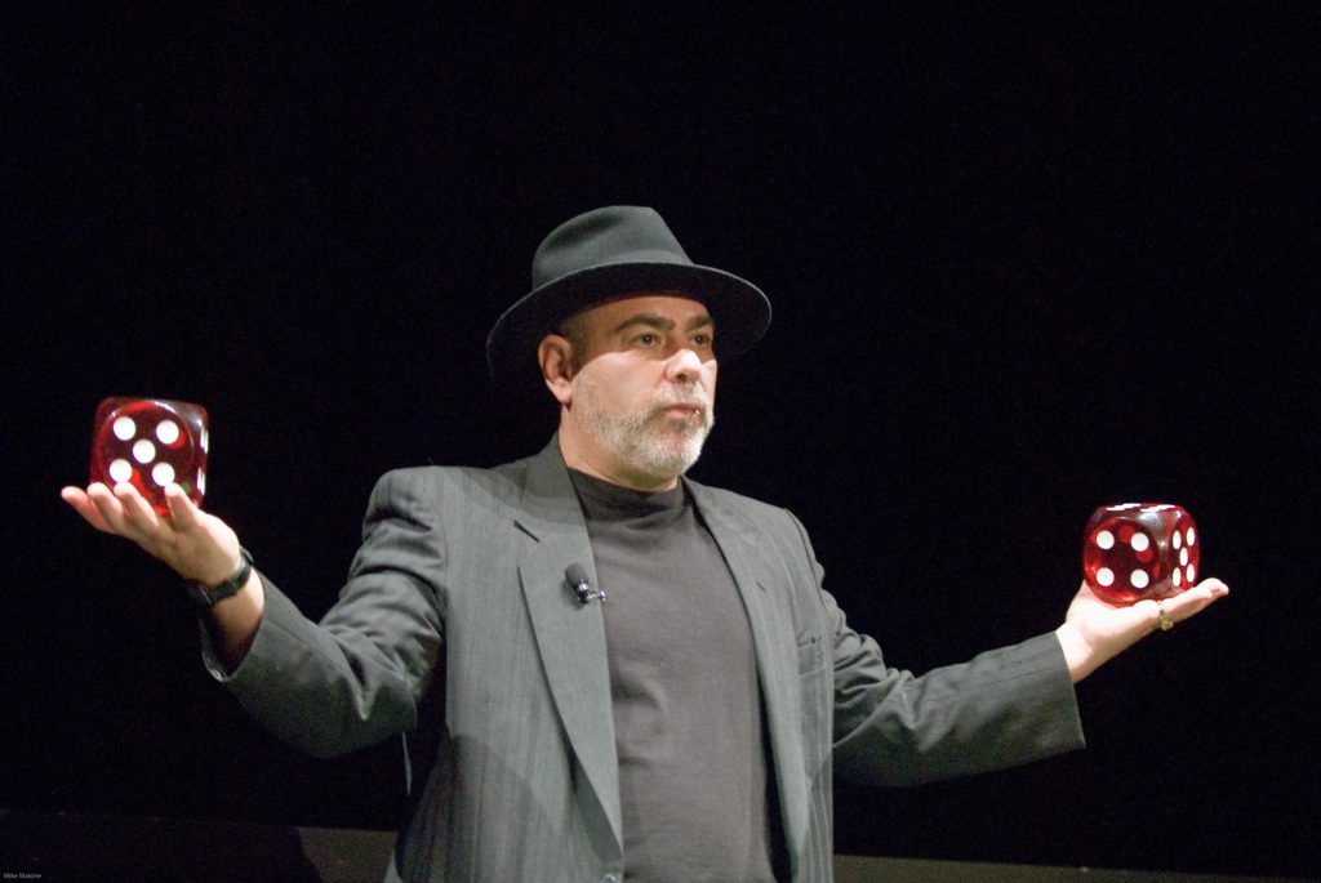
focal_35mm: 112
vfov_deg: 12.2
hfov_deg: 18.2
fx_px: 4132
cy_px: 442
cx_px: 660
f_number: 2.8
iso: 1600
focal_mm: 75
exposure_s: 1/50
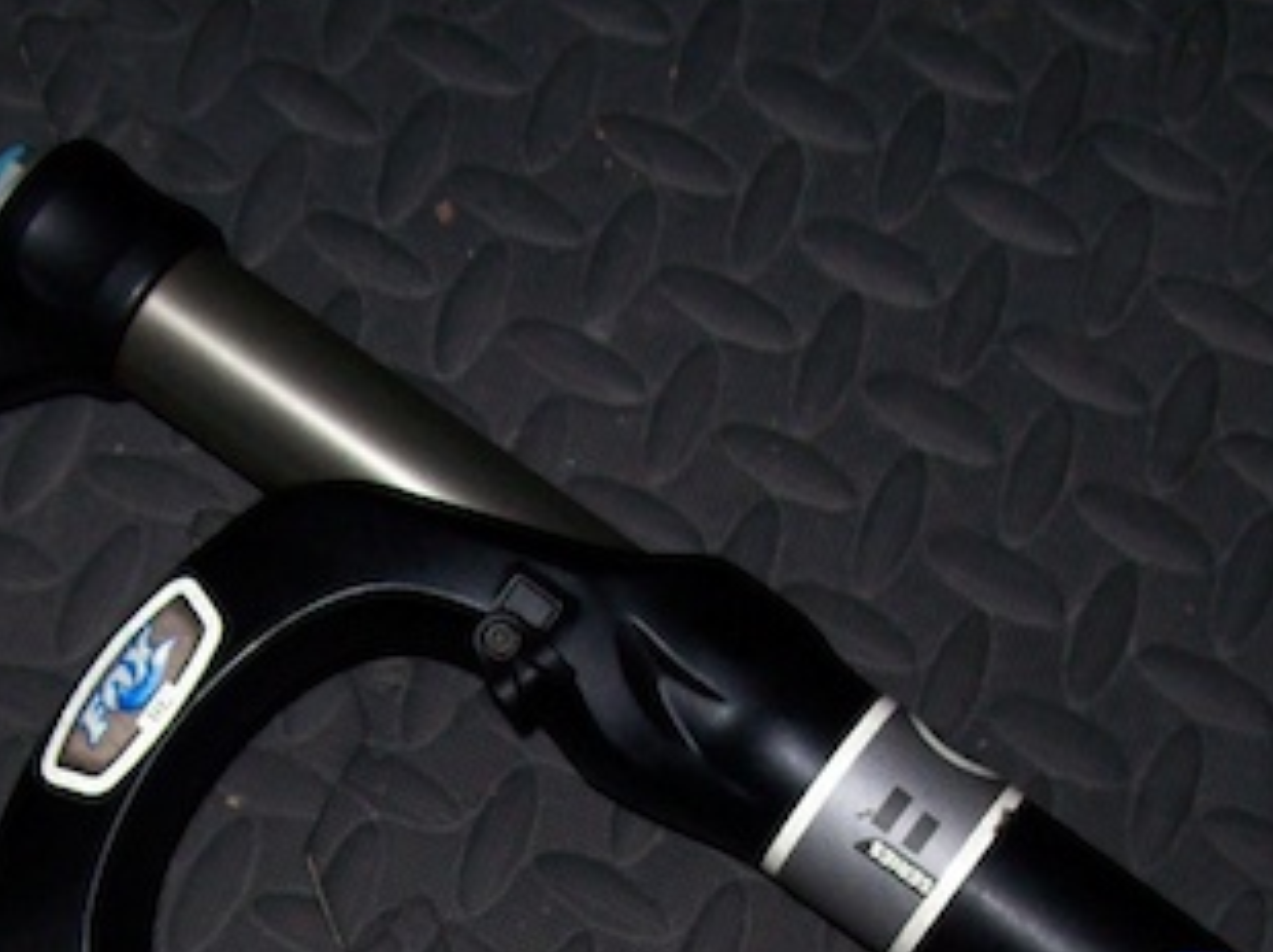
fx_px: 3417
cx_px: 571
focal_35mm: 93
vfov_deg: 15.5
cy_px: 1040
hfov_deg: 21.1
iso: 80
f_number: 2.7
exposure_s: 1/64
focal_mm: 6
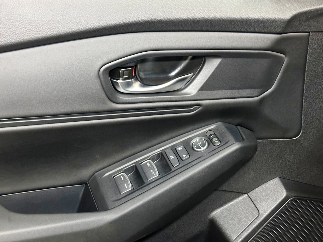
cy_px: 121
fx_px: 448
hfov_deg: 39.7
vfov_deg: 30.3
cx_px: 162
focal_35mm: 48
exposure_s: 1/30
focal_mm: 6.86
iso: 640
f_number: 1.78
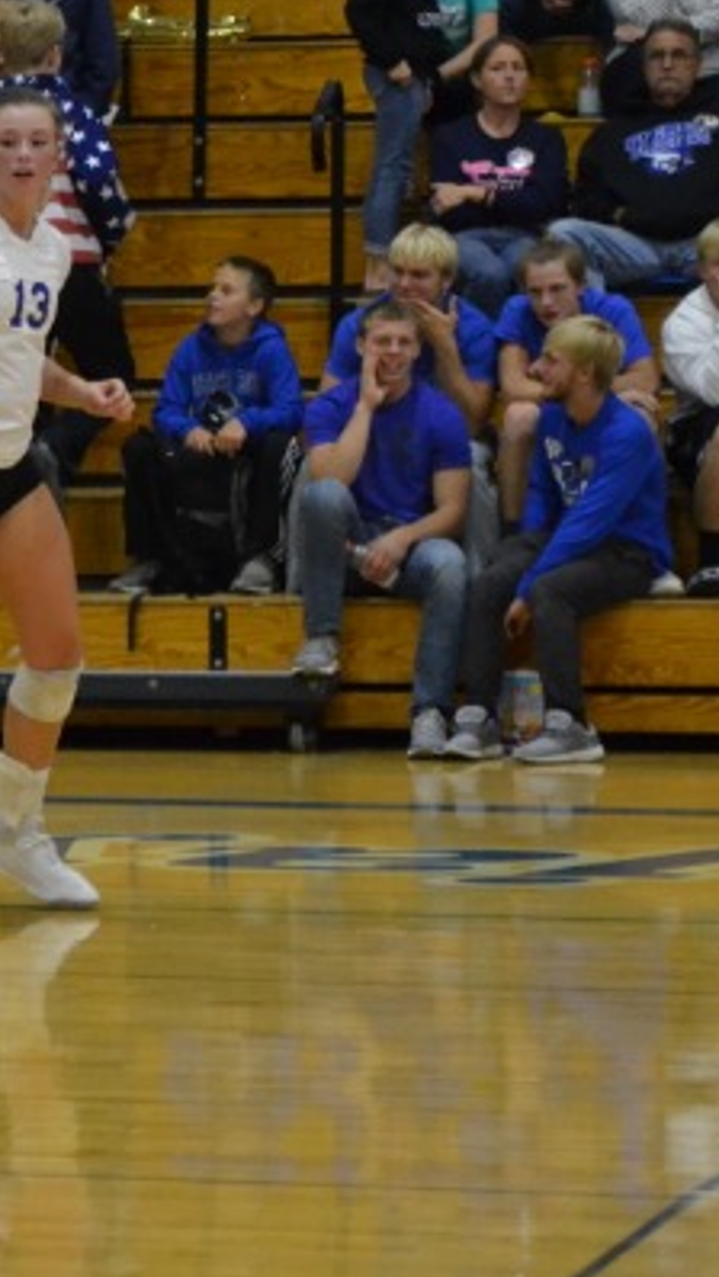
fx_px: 6640
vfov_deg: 11.0
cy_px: 574
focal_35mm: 196
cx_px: -517
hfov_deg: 6.1
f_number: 2.8
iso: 3200
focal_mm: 62
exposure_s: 1/400
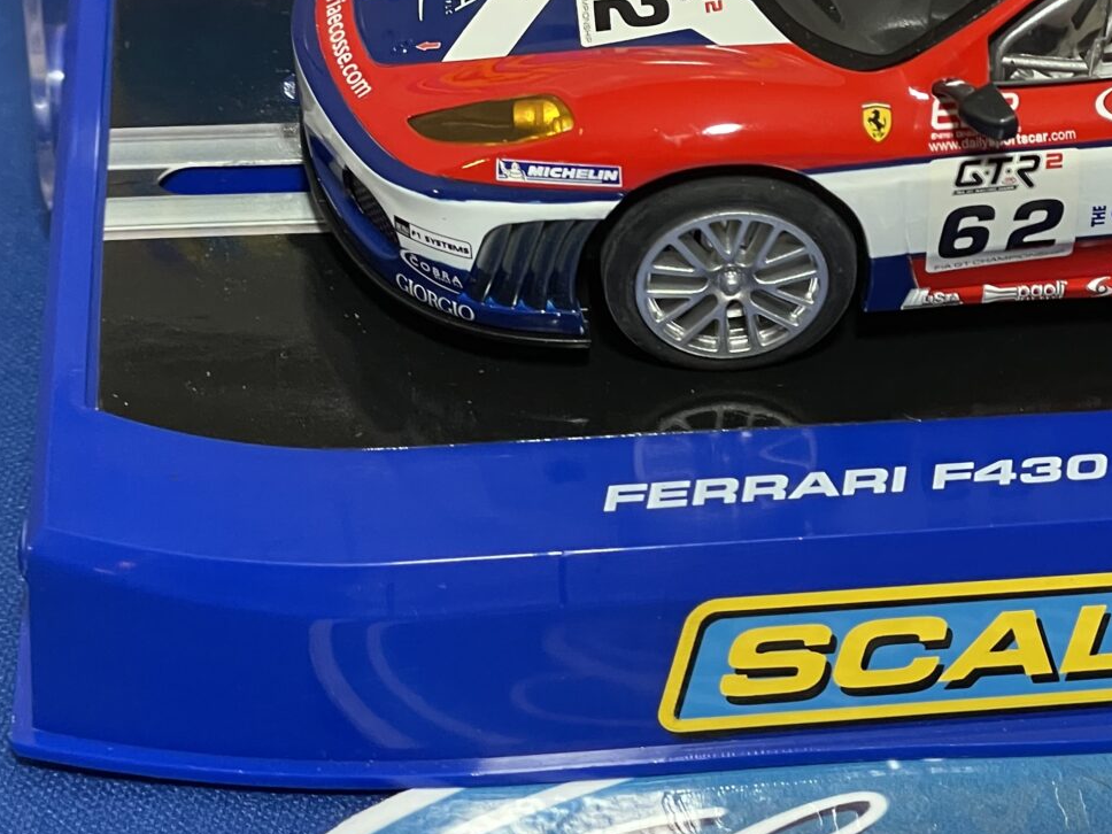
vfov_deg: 13.4
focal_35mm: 110
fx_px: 3534
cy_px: 224
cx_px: 1097
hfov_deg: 17.5
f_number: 2
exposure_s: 1/60
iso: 160
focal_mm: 6
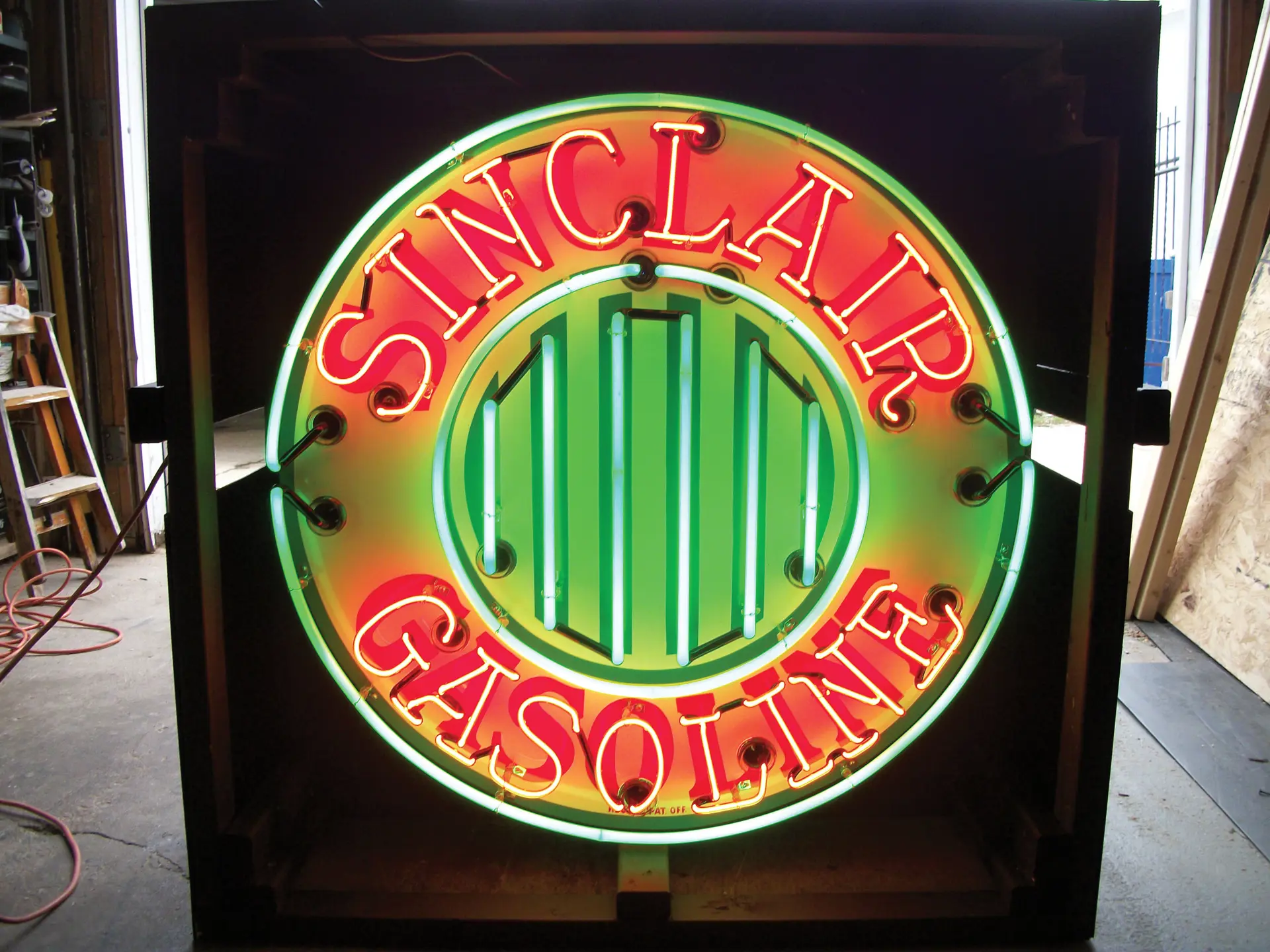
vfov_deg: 44.2
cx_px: 635
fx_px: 1174
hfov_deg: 56.8
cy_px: 476
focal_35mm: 32
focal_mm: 5.7
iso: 80
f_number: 2.9
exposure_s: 1/80
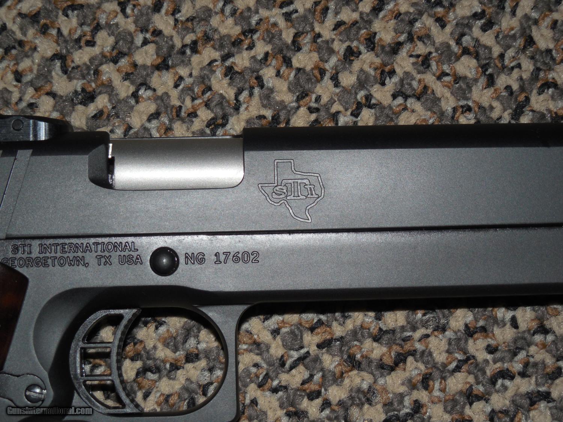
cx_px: 282
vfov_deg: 21.3
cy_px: 211
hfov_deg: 28.2
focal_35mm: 69
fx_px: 1122
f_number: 8.8
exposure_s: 1/60
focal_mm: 12.5
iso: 125
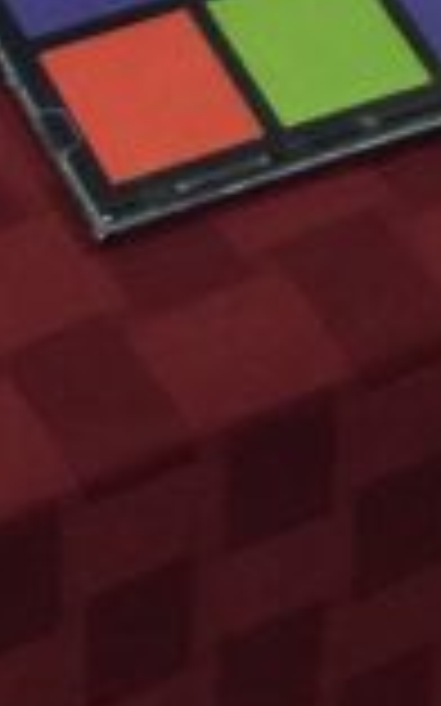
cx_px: -369
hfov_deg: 6.4
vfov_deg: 9.6
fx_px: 3869
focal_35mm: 201
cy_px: -760
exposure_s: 1/15
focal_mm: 4.15
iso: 64
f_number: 2.2
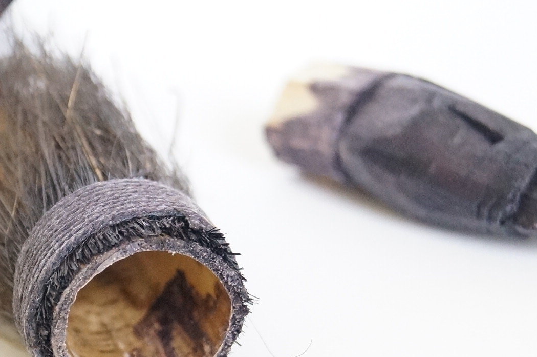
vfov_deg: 13.0
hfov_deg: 19.4
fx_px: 1564
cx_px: 159
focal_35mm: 105
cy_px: 221
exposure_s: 1/60
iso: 3200
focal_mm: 30
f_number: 4.5
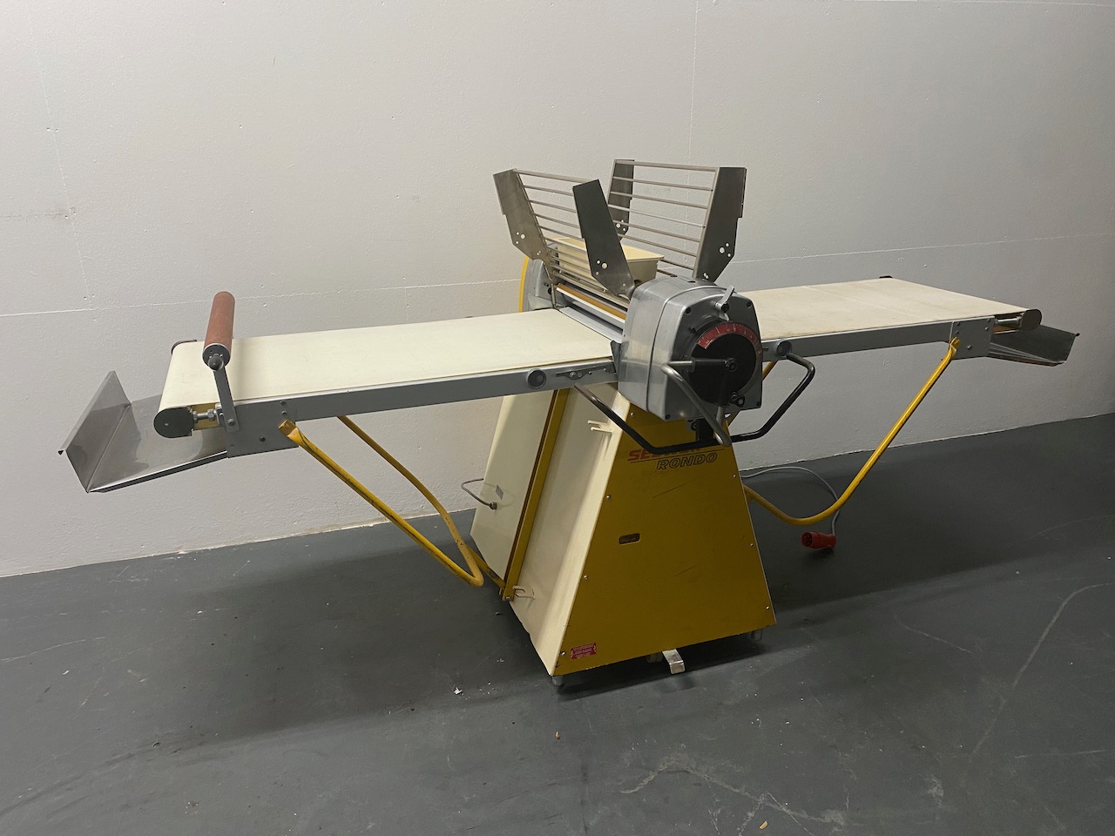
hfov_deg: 67.3
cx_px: 558
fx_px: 837
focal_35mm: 26
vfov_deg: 53.1
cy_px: 418
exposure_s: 1/50
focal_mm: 4.25
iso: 160
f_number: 1.8
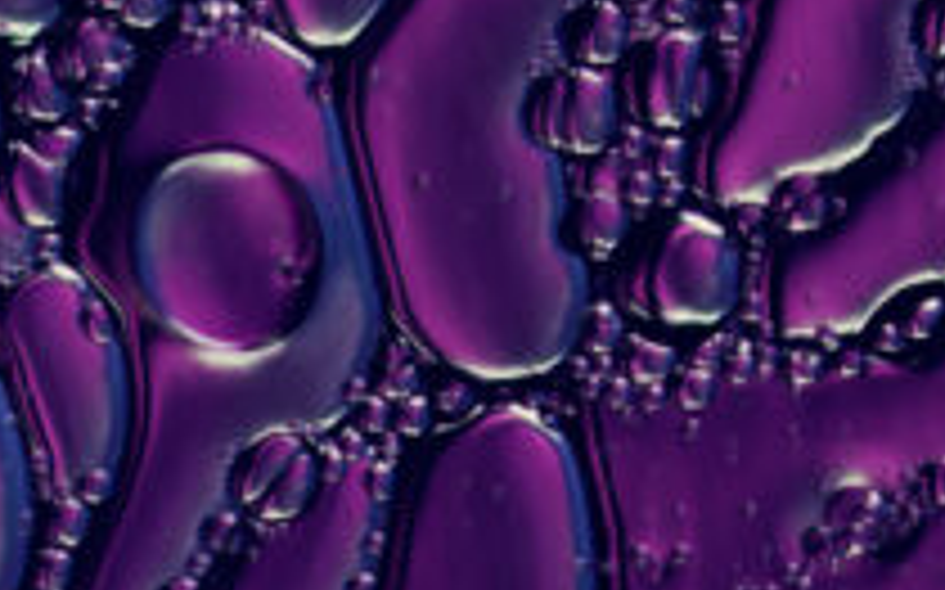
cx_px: -2322
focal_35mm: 1006
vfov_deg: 1.3
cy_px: 1392
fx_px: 25895
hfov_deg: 2.1
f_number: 8
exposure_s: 1/250
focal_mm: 90
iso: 100
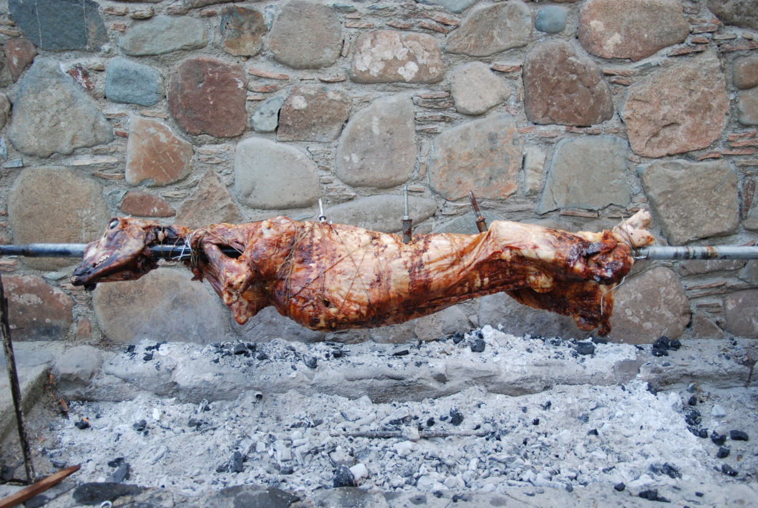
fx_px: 696
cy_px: 254
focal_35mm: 33
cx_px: 379
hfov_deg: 57.2
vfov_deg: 40.1
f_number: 3.8
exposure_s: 1/80
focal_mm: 22
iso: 100
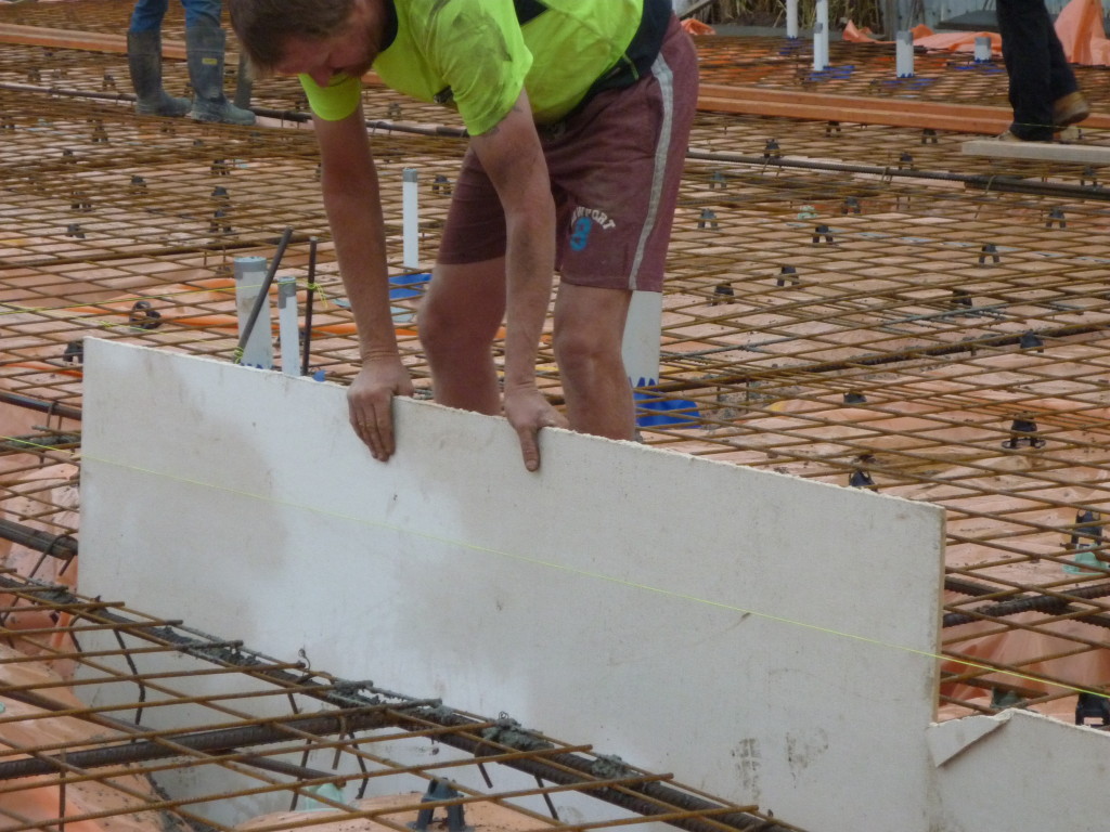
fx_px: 4233
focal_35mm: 132
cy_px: 416
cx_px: 555
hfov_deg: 14.9
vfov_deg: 11.2
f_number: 5.9
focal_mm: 22
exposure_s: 1/100
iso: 400
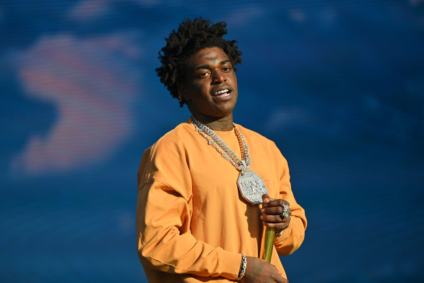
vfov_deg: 6.9
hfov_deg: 10.3
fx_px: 2356
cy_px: 142
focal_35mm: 200
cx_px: 212
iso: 500
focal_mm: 200
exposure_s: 1/6400
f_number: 3.2
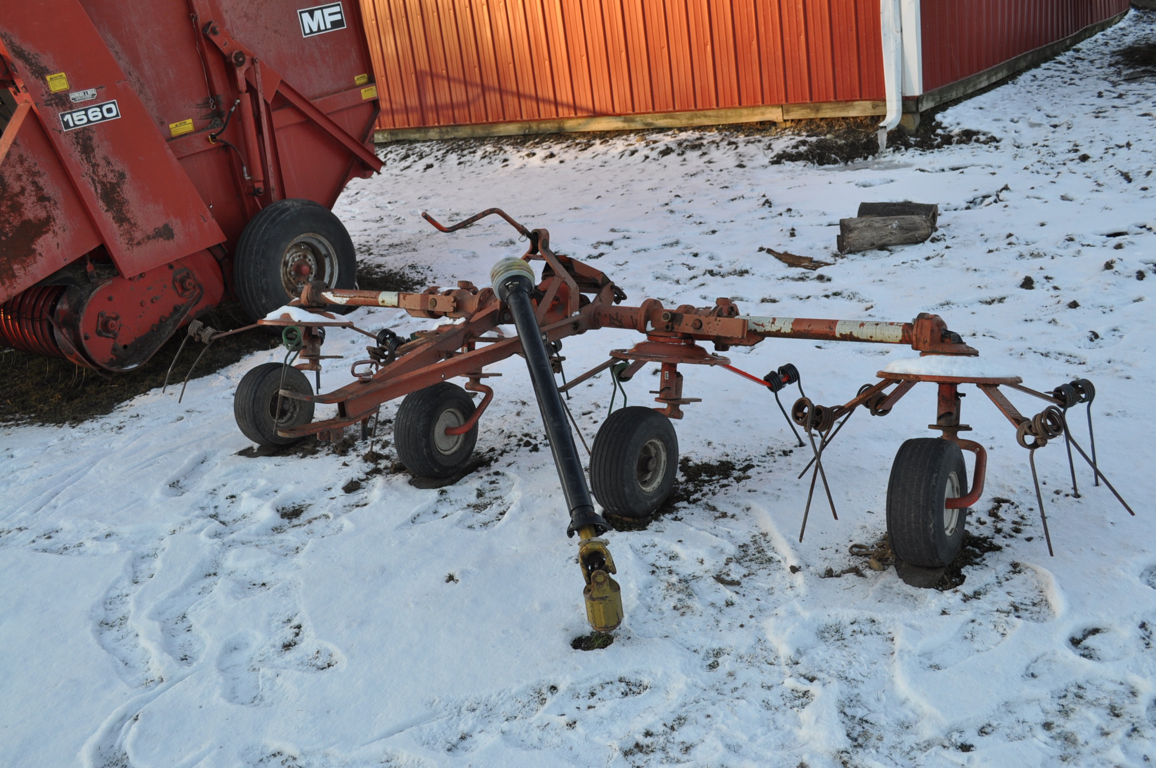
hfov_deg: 53.2
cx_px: 578
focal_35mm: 36
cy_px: 384
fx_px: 1155
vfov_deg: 36.8
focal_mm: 24
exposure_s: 1/160
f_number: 6.3
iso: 200
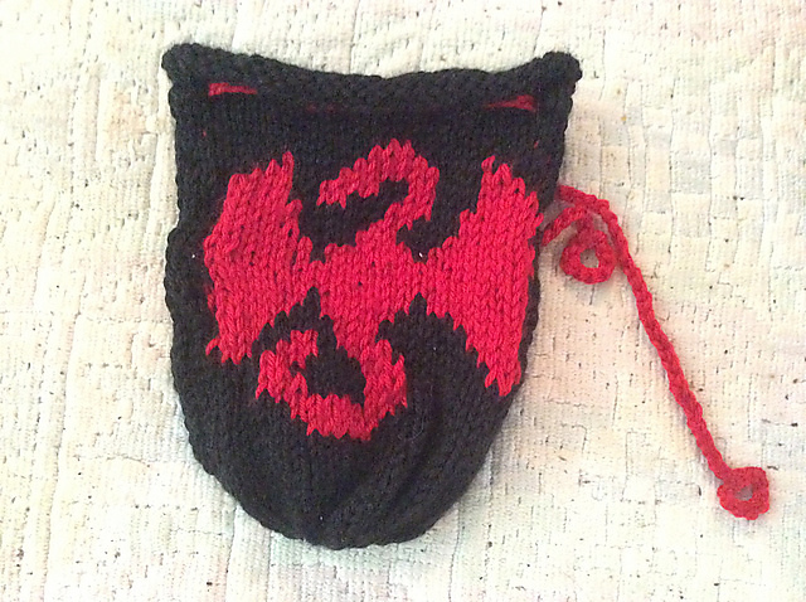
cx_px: 403
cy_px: 301
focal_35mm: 32
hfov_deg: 56.9
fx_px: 744
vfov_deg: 44.1
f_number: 2.4
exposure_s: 1/15
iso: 800
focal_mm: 3.3
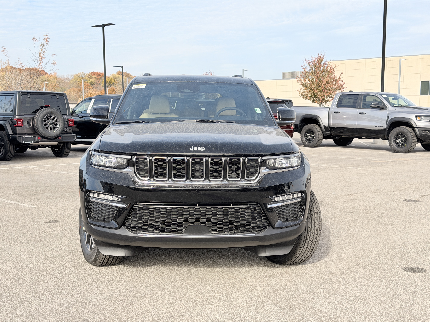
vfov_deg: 30.3
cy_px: 161
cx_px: 215
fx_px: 596
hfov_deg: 39.7
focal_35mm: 48
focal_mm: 6.76
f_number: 1.78
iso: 64
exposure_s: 1/3704
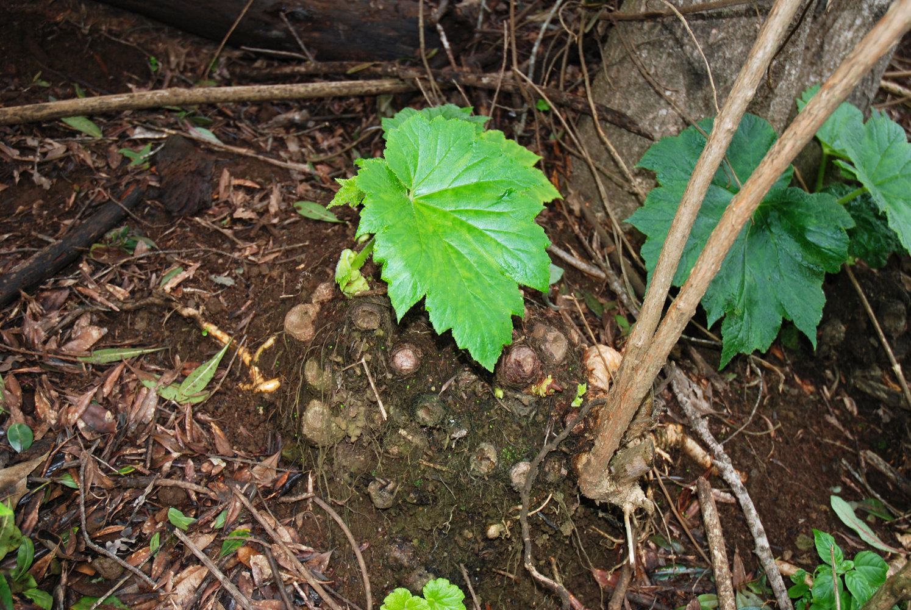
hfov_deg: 53.1
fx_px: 912
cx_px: 456
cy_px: 305
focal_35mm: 36
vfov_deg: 37.0
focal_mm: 24
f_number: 3.8
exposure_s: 1/60
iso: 200
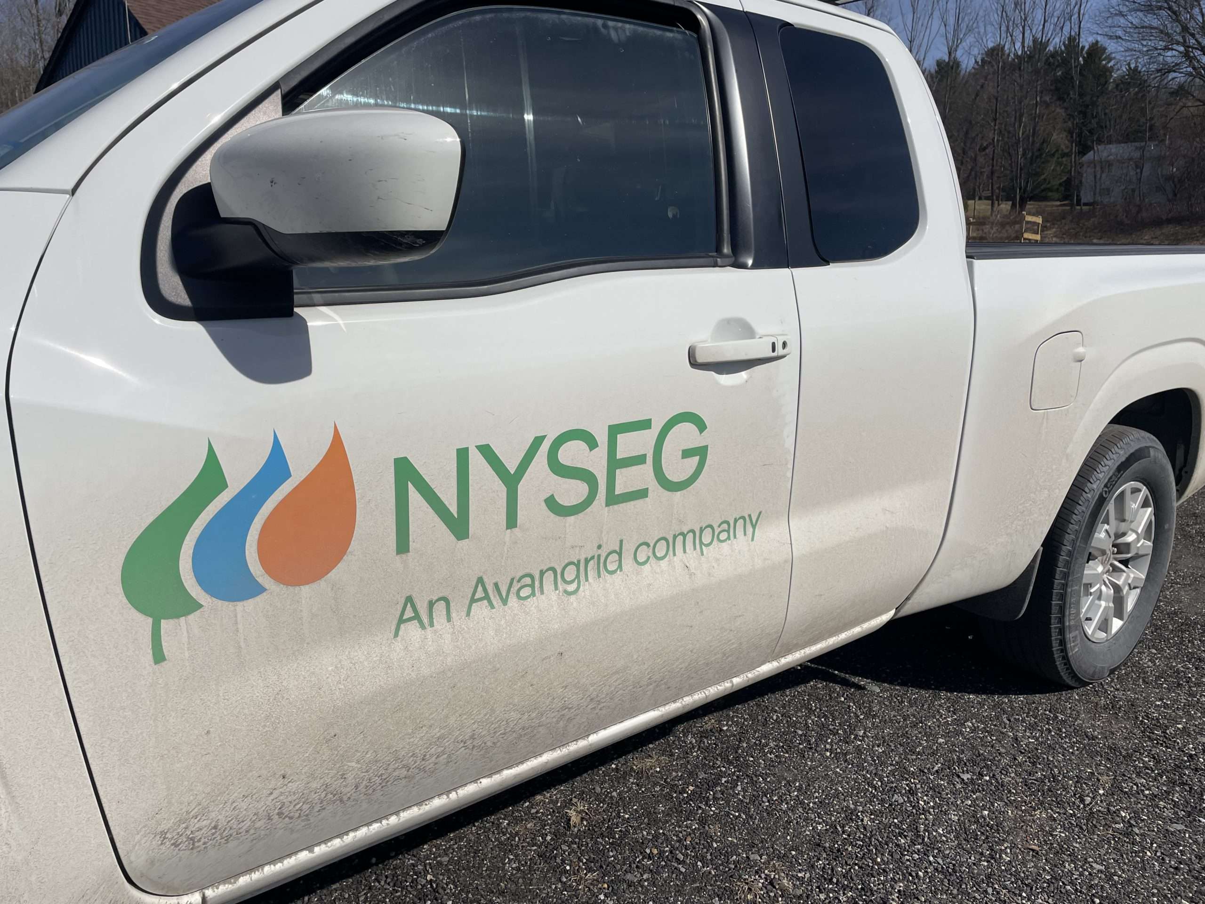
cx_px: 602
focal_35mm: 26
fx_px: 905
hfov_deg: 67.3
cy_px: 452
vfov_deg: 53.1
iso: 32
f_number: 1.6
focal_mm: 4.2
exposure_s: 1/10753
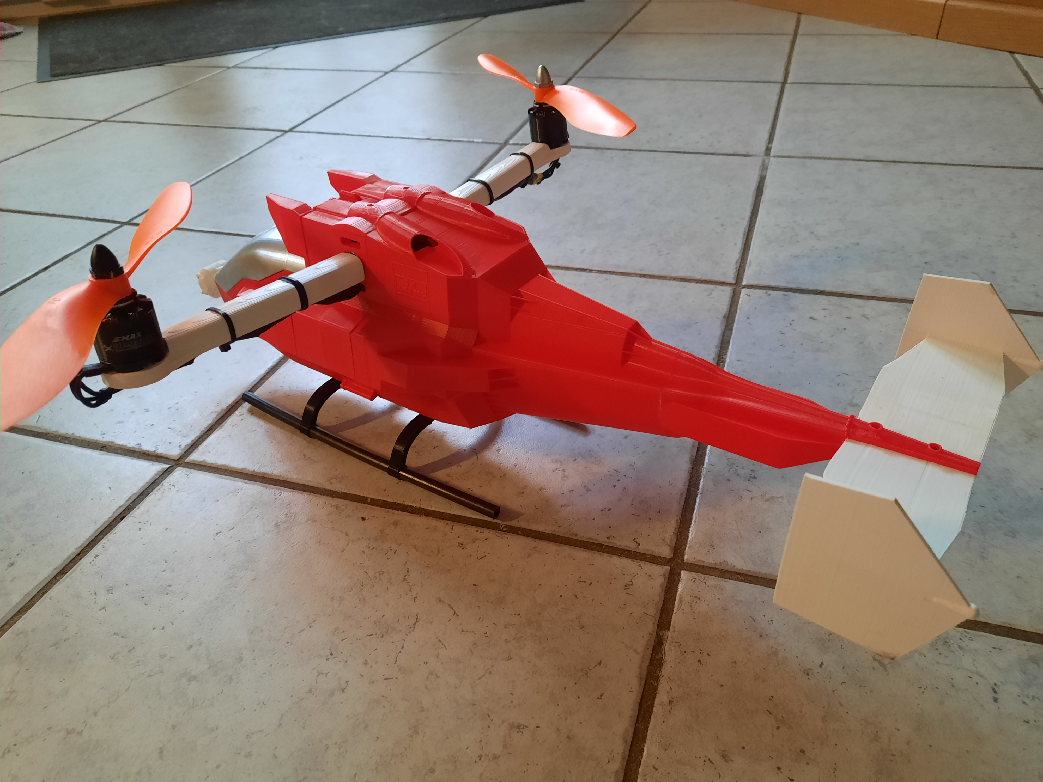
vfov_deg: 54.9
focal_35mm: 25
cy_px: 391
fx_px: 753
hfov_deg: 69.4
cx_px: 522
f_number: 2
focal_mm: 4.6
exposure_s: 1/25
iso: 320
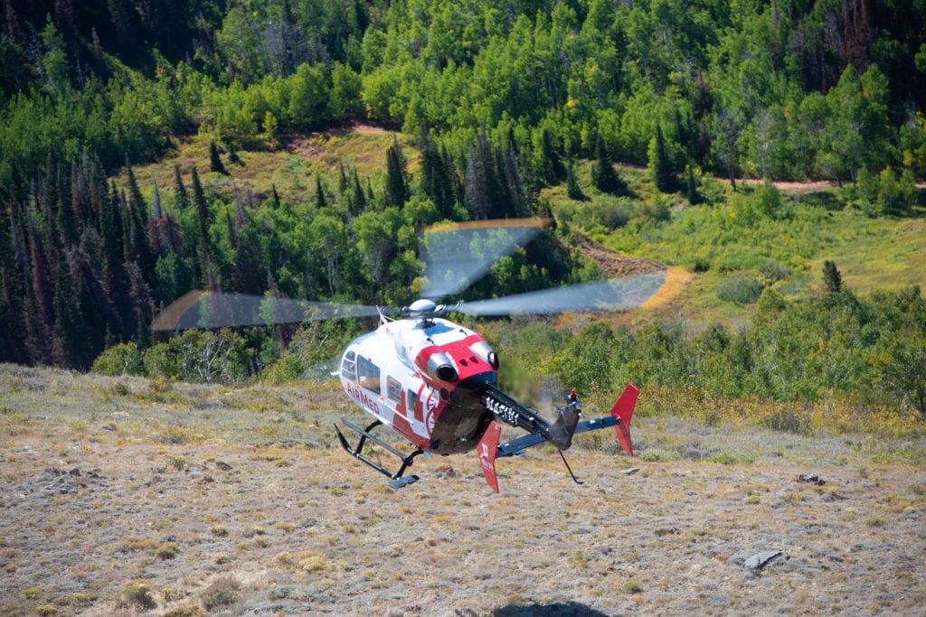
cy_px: 308
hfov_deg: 10.3
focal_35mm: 200
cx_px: 463
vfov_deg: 6.9
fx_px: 5145
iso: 100
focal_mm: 200
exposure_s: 1/80
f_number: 6.3
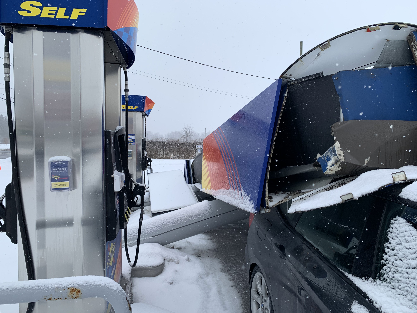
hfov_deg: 67.3
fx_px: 313
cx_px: 208
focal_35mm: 26
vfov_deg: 53.1
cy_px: 156
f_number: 1.8
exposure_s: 1/972
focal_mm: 4.25
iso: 25
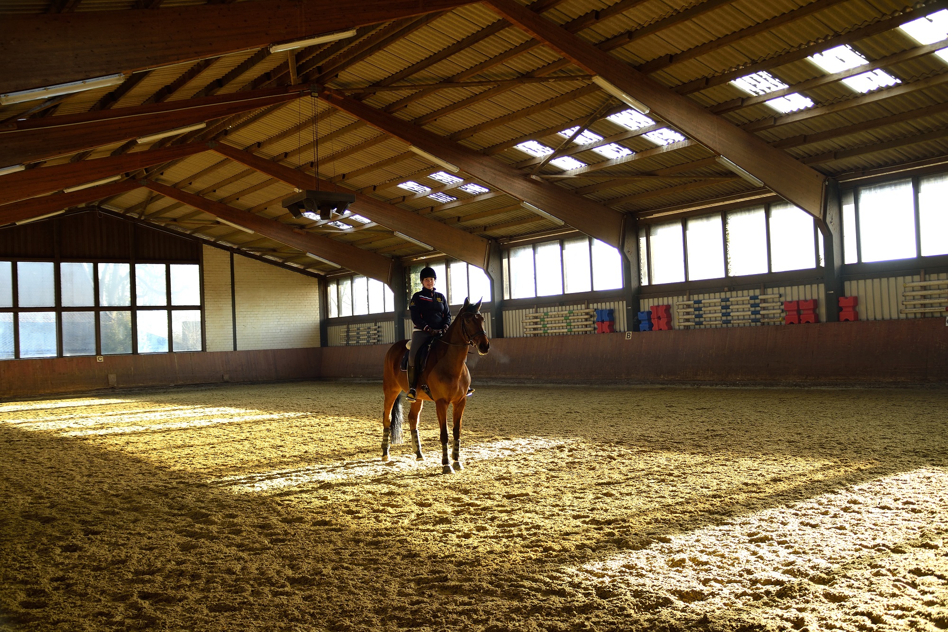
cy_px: 316
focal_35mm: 36
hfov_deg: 53.1
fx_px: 948
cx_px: 474
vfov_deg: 36.9
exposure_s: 1/50
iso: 100
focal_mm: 24
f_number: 4
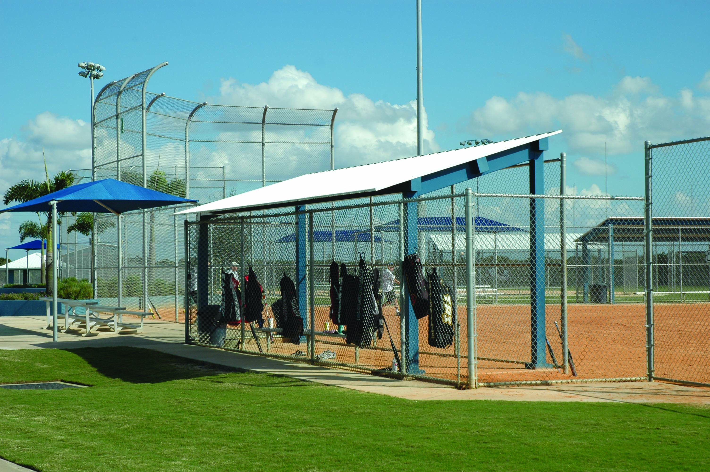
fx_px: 1419
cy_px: 236
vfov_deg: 18.9
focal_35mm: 72
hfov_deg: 28.1
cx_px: 355
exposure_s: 1/500
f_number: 11
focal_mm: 48
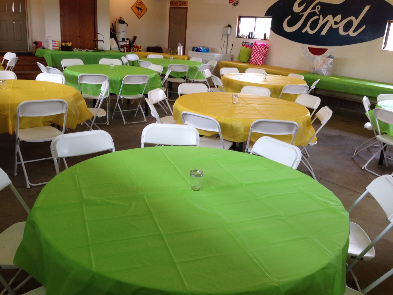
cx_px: 196
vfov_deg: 42.9
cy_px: 148
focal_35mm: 33
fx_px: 375
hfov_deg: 55.4
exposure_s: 1/24
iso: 64
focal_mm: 4.12
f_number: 2.4
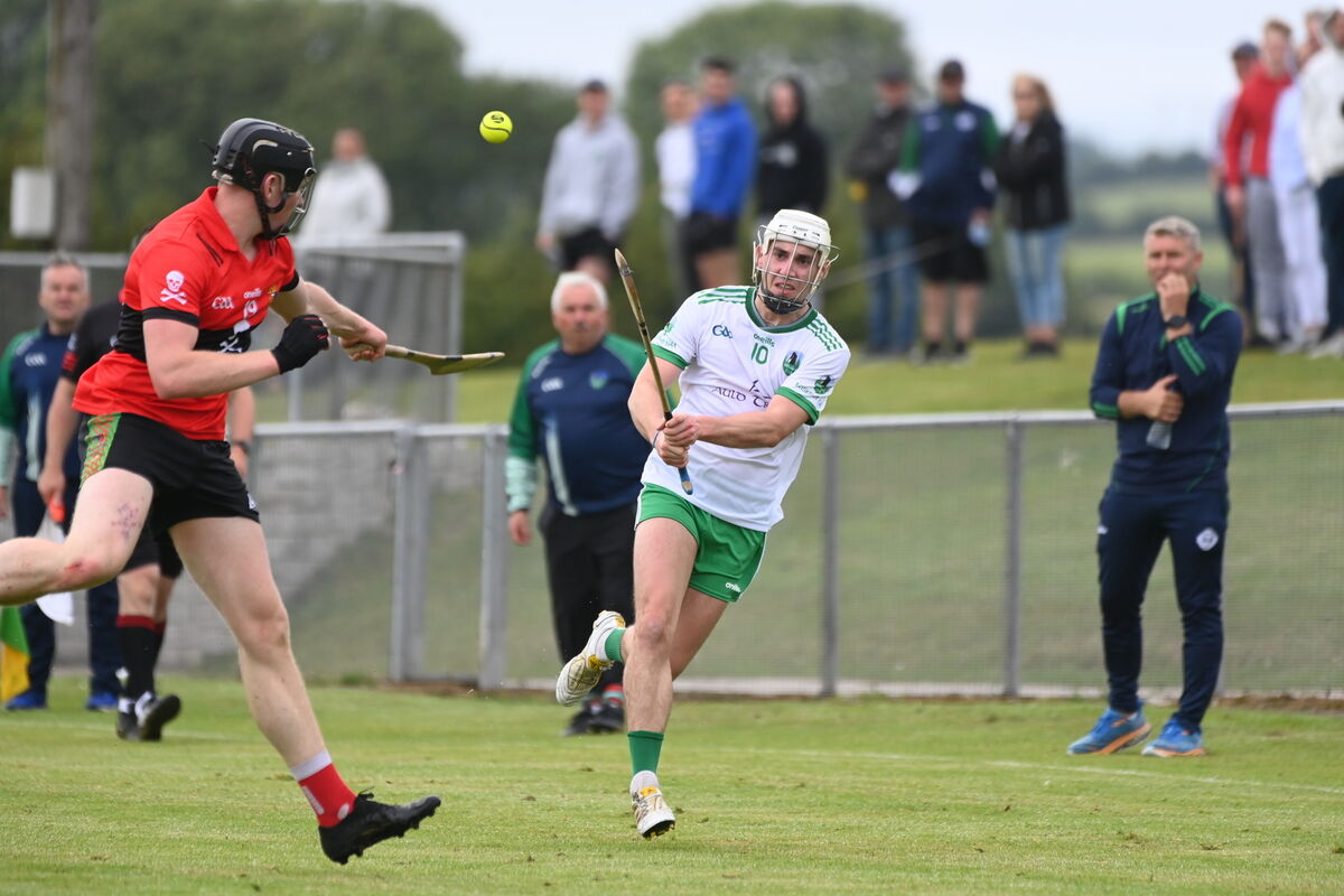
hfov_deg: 4.1
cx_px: 672
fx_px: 18665
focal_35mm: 500
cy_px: 448
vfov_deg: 2.7
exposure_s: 1/2000
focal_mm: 500
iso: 1000
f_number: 5.6
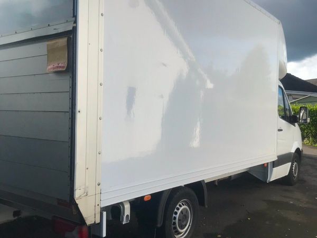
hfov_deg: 63.4
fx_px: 256
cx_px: 158
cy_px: 119
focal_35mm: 28
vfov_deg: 49.7
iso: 20
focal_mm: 3.99
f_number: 1.8
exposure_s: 1/1497
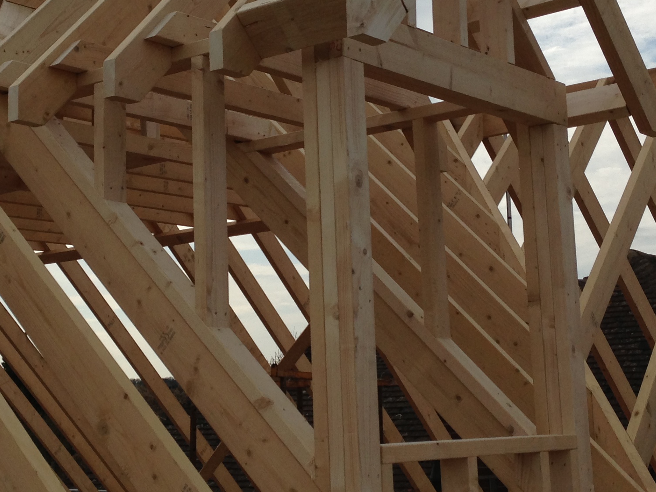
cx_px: 272
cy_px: 206
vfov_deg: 20.4
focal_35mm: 72
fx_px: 1364
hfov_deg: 27.0
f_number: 2.4
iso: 50
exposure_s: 1/2584
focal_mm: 4.13
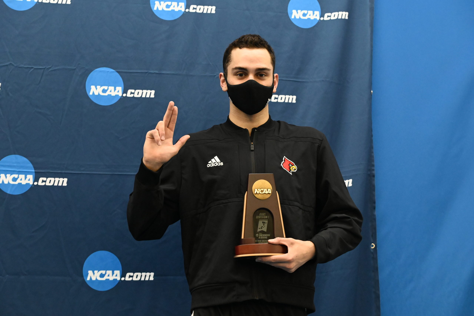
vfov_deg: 16.1
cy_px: 158
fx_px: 1119
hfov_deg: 23.9
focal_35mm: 85
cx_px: 237
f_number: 5.6
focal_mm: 85
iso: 10000
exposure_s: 1/250
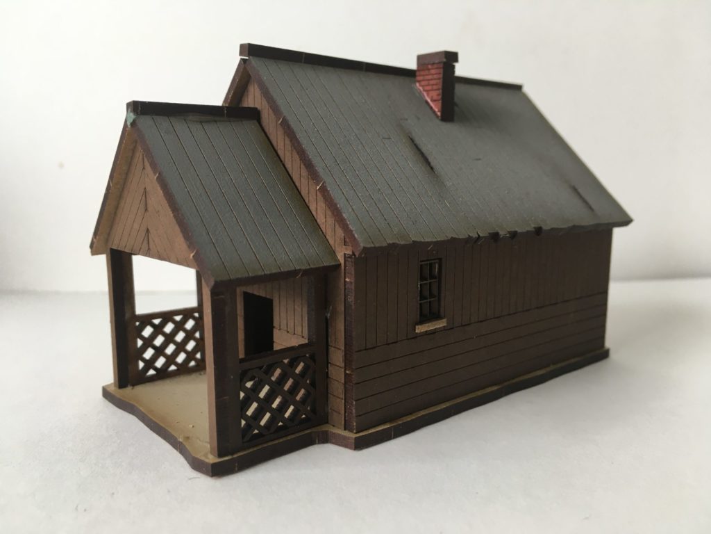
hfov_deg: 61.7
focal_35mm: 29
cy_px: 267
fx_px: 596
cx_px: 356
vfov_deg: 48.2
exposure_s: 1/33
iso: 25
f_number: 2.2
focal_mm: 4.15
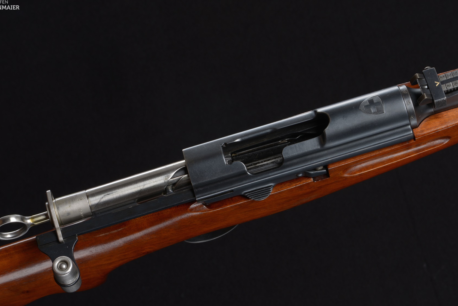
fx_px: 1629
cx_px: 256
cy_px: 154
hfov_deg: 16.0
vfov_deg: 10.7
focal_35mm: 128
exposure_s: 1/80
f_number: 22
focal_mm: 105
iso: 100
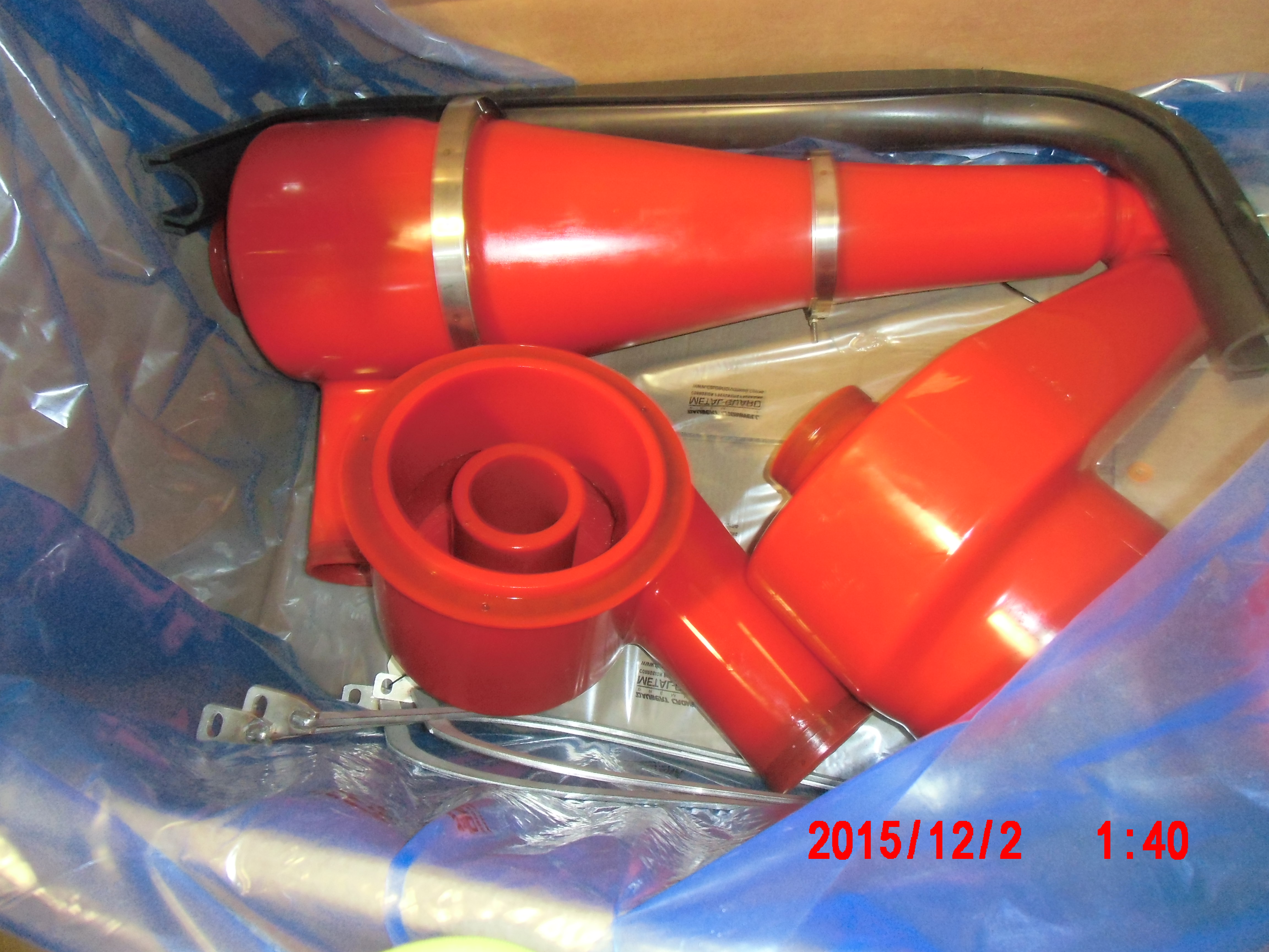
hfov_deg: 71.6
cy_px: 476
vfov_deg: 56.8
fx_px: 880
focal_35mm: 24
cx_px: 634
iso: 400
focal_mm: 4.24
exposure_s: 1/8
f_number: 3
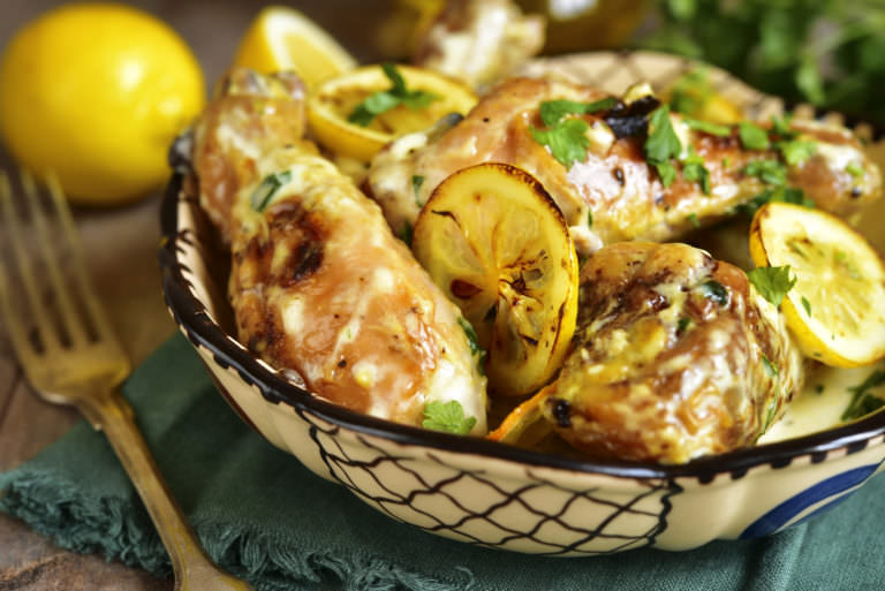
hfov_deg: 33.4
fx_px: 1476
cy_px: 296
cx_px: 442
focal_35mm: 60
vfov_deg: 22.7
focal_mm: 60
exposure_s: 1/13
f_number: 6.3
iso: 200
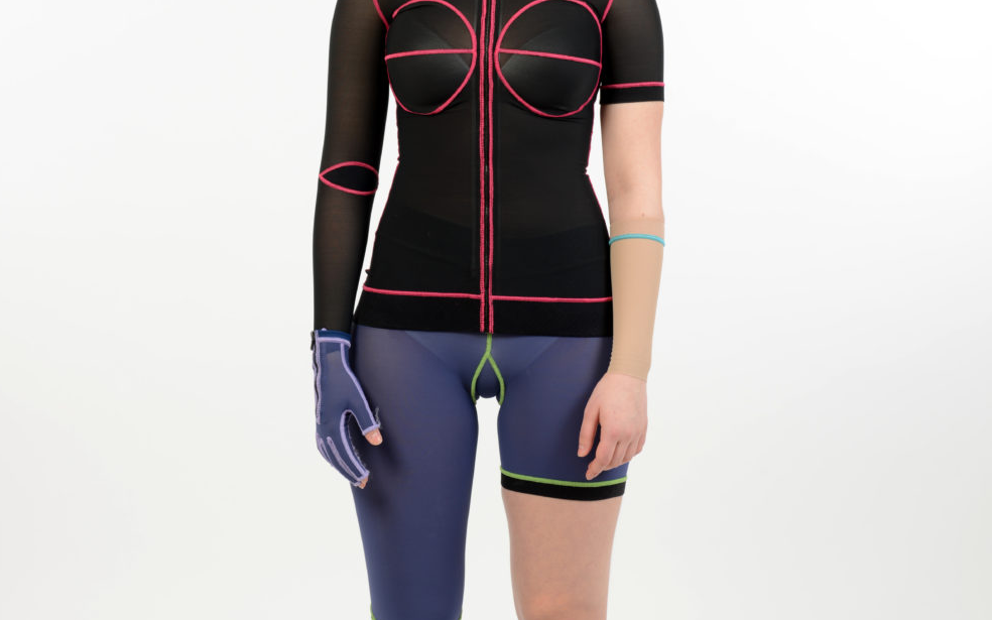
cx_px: 478
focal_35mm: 105
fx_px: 2839
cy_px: 320
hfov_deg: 19.8
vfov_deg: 12.5
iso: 100
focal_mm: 66
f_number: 9
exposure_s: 1/100
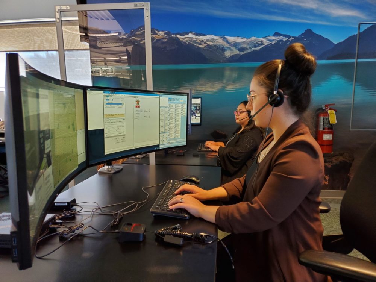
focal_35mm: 26
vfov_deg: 53.1
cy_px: 141
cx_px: 188
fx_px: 282
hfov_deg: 67.3
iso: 250
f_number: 1.5
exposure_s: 1/40
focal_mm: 4.3
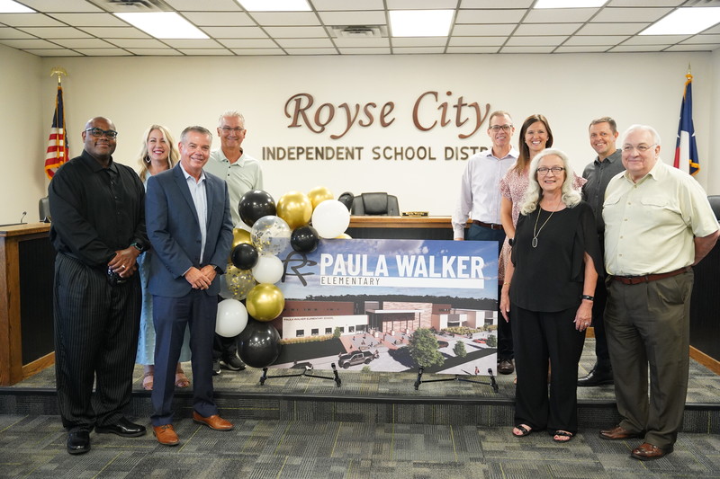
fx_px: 740
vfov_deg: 35.9
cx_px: 360
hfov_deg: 51.9
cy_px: 240
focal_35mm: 37
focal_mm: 37
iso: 6400
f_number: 2.8
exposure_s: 1/250
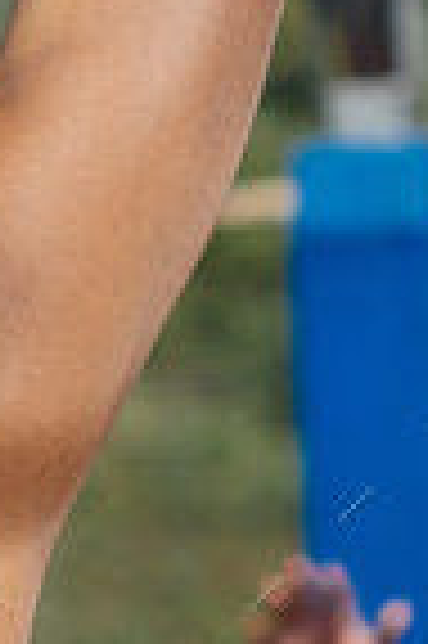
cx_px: 108
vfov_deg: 6.6
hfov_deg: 4.4
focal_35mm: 310
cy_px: 18
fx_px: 5541
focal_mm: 50
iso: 400
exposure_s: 1/8000
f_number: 3.2
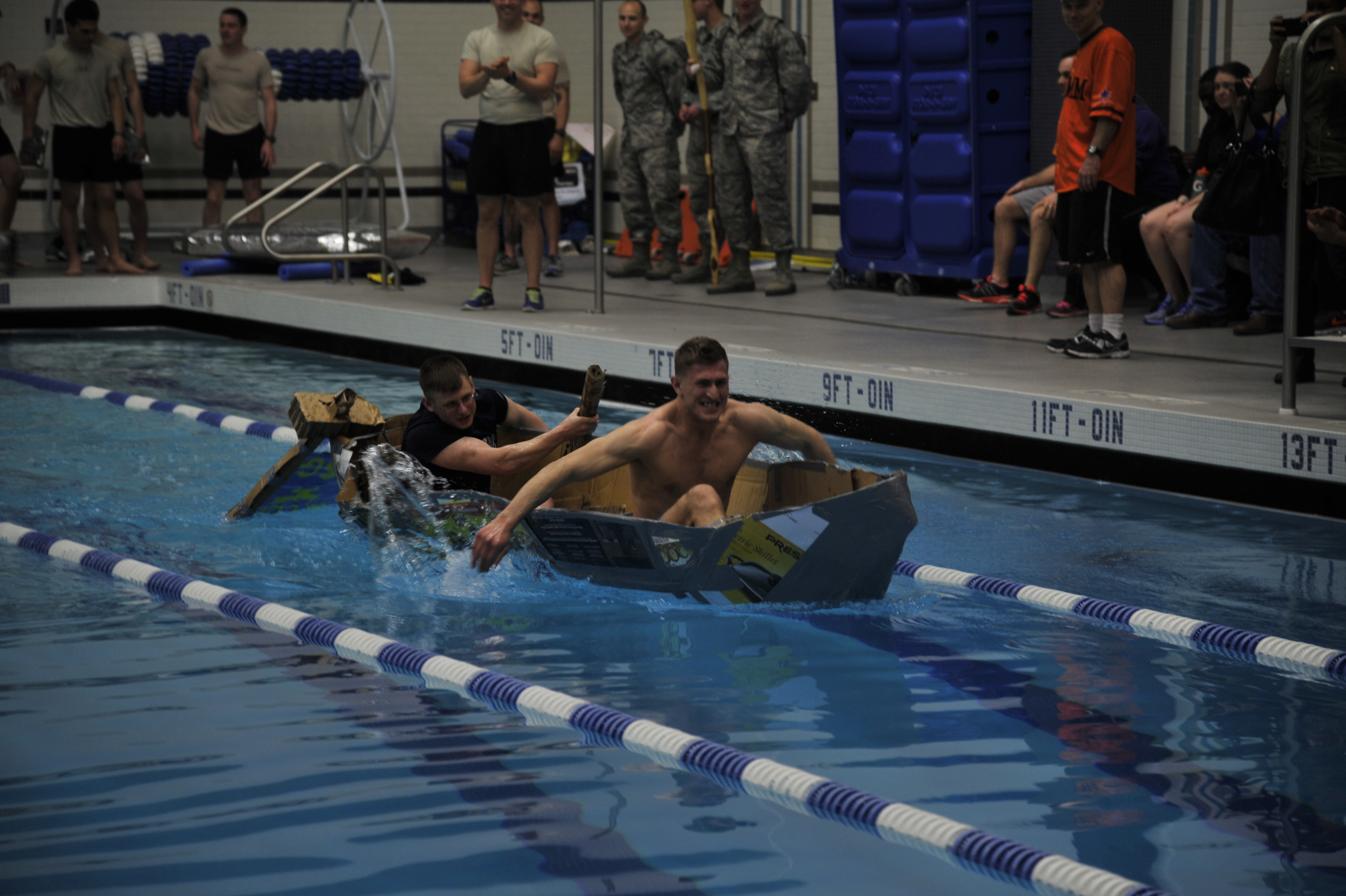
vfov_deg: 11.4
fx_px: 4484
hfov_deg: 17.1
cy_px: 448
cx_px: 673
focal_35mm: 120
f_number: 4
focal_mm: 120
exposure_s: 1/80
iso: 500
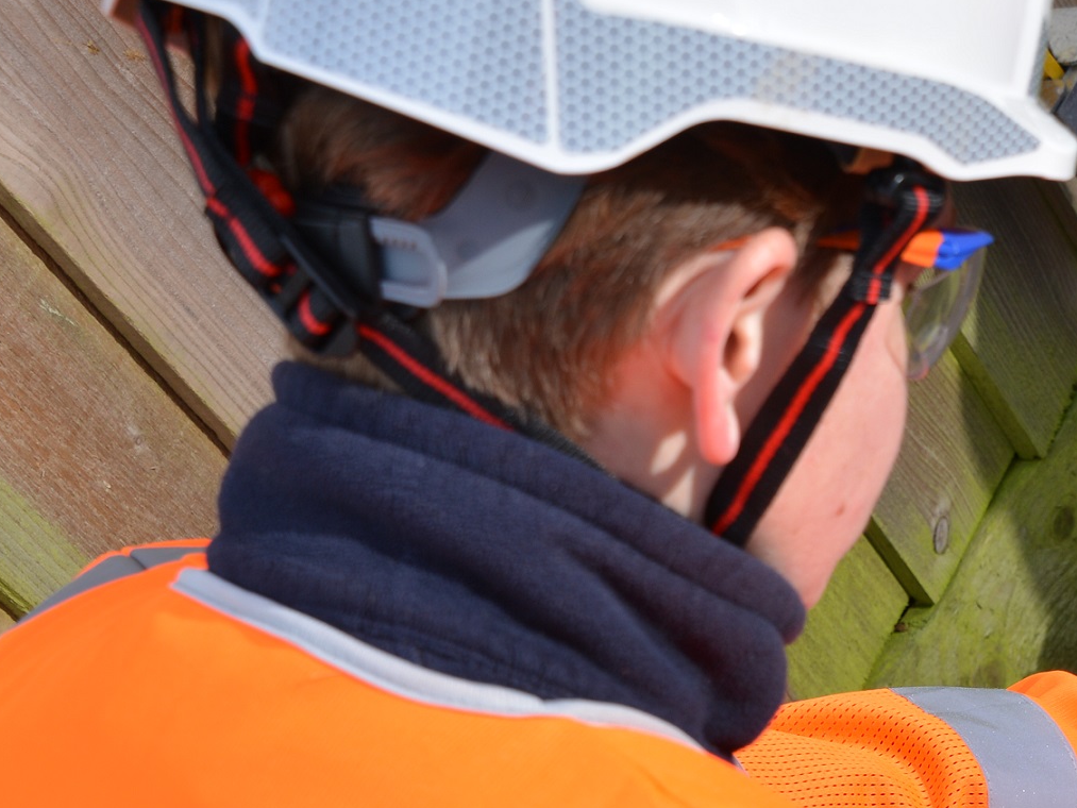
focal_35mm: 99
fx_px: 3081
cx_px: 881
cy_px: 851
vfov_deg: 14.6
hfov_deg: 19.6
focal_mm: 42
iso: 200
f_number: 8
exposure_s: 1/50
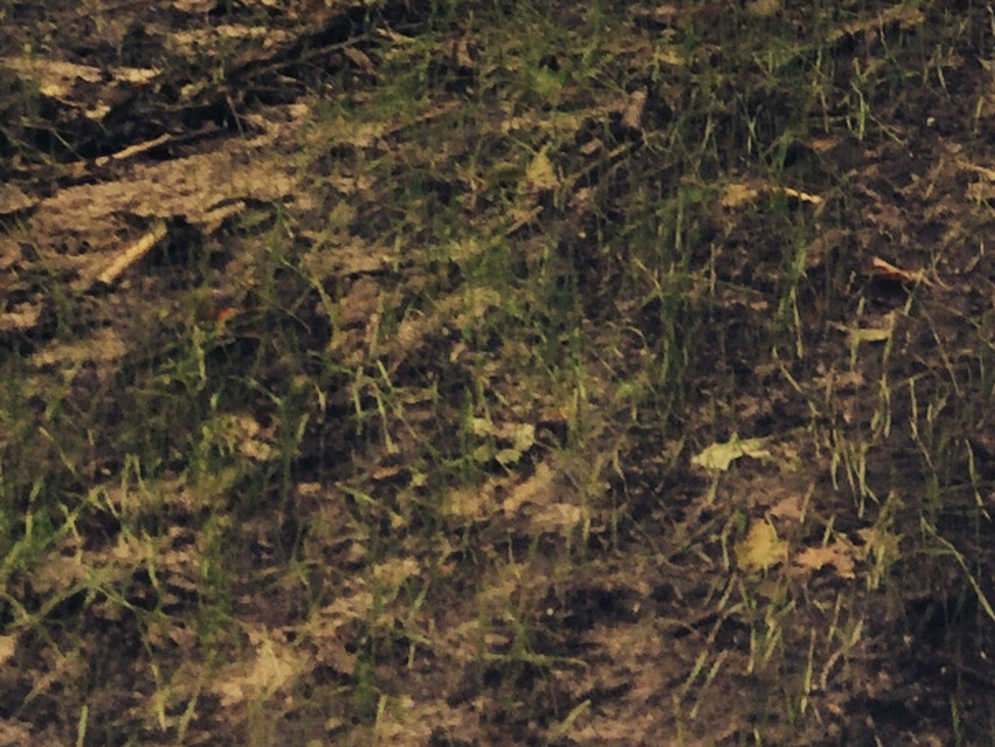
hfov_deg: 18.7
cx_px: 1023
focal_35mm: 102
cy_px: -856
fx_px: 2933
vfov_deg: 12.4
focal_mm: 4.12
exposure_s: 1/120
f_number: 2.2
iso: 50
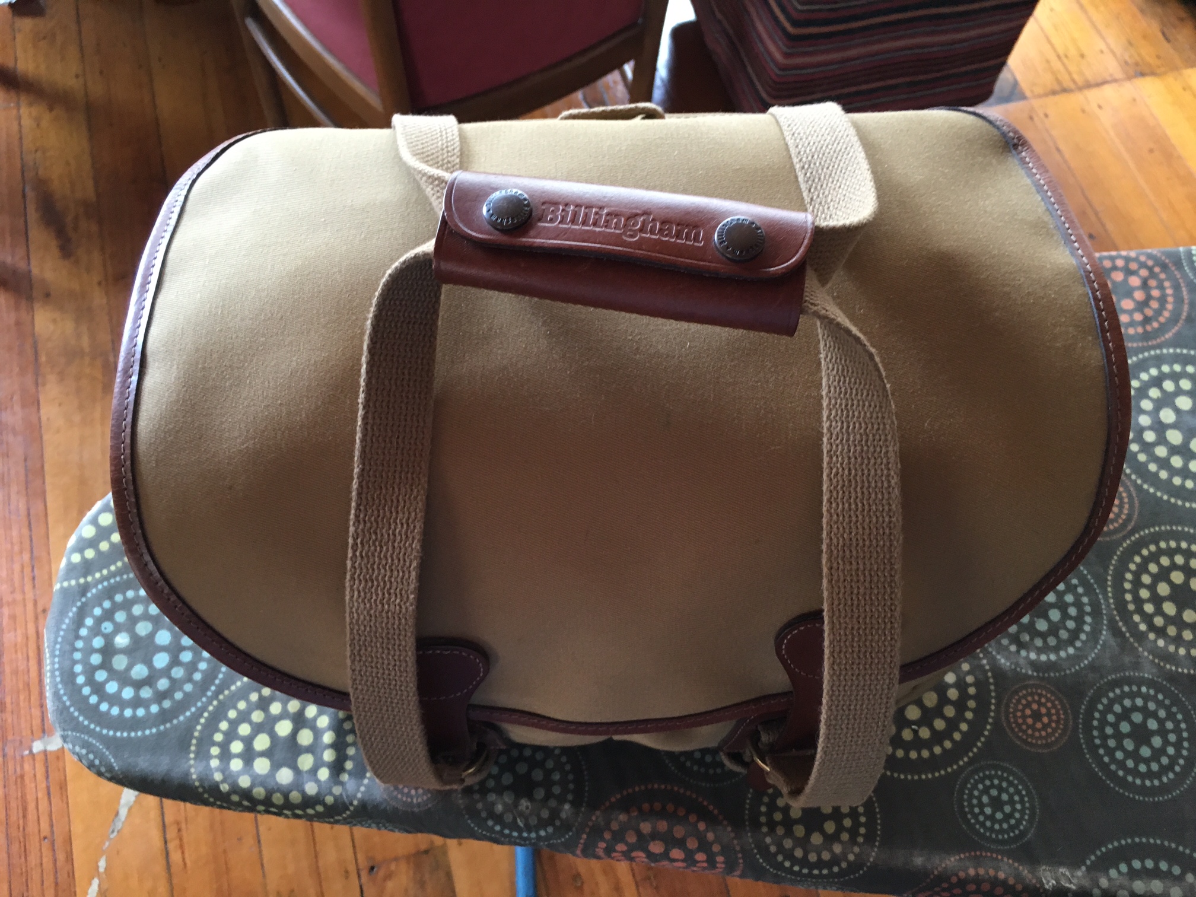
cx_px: 598
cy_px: 448
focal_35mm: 29
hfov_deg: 61.7
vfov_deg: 48.2
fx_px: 1002
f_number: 2.2
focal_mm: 4.15
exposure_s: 1/33
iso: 125
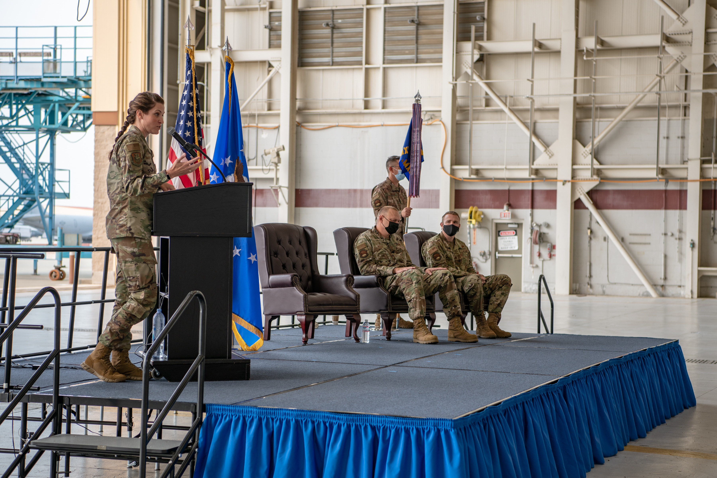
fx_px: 1394
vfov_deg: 19.5
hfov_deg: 28.8
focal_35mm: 70
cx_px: 358
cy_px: 239
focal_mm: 70
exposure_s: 1/160
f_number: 4
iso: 100
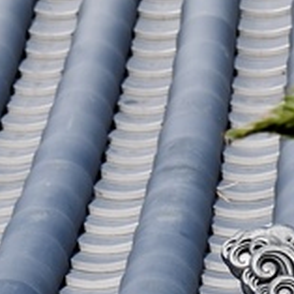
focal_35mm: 346
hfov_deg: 5.0
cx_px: 324
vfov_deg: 5.0
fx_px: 3325
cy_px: 324
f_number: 5.6
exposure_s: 1/850
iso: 320
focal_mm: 55
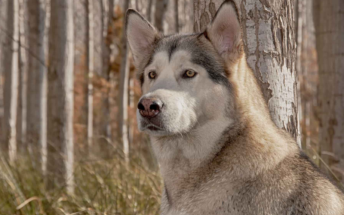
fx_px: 1083
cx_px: 173
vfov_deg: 11.3
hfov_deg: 18.0
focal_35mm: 116
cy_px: 101
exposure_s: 1/160
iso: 250
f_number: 9
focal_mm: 75
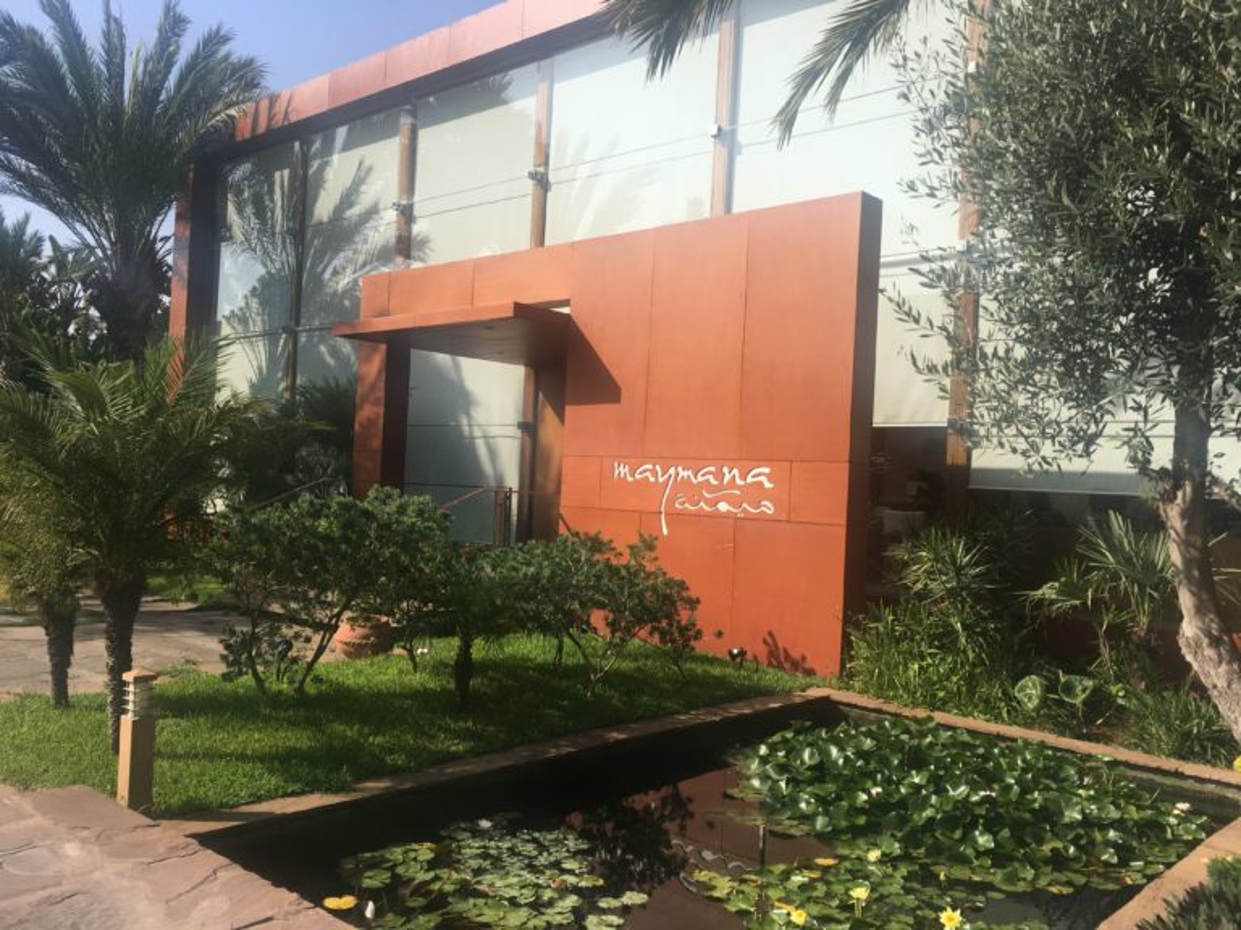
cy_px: 465
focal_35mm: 29
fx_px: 1040
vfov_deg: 48.2
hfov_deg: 61.7
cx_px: 620
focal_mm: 4.15
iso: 25
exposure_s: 1/1451
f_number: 2.2
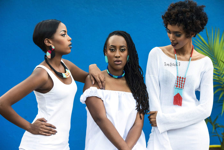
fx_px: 685
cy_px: 75
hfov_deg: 18.6
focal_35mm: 110
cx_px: 112
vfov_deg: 12.5
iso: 640
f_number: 5.6
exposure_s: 1/80
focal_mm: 110
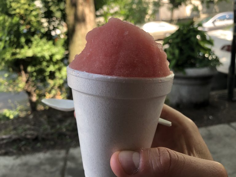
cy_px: 88
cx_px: 118
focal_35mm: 28
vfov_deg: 49.7
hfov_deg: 63.4
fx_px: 191
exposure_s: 1/120
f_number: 1.8
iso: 25
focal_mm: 4
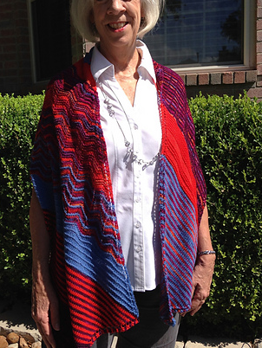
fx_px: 413
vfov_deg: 45.5
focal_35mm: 41
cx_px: 102
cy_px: 139
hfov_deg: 35.0
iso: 50
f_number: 2.4
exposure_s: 1/1642
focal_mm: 4.12
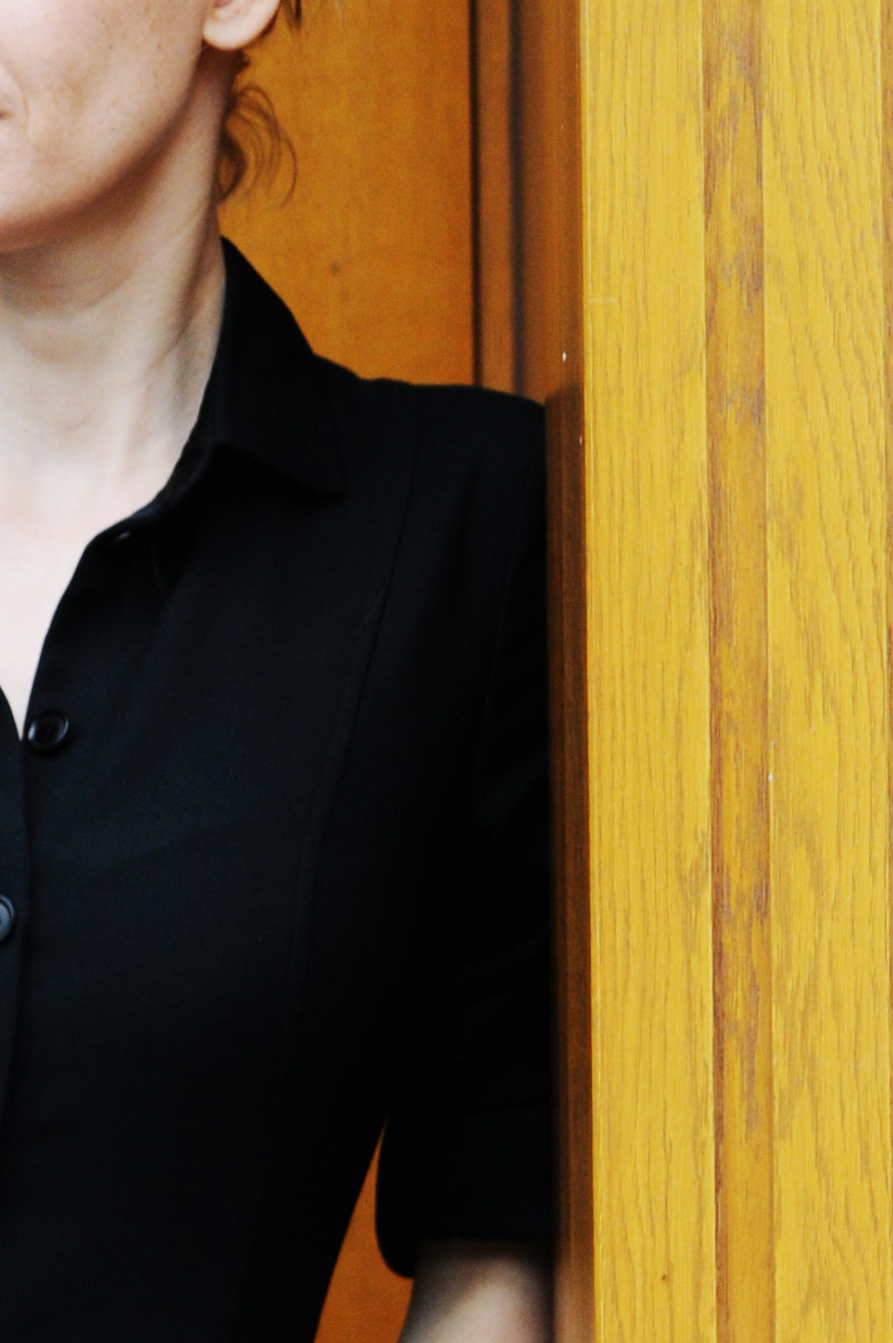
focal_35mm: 210
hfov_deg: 6.5
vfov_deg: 9.8
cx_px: -33
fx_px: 7830
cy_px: 929
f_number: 3.5
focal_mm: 48
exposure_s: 1/1000
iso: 400
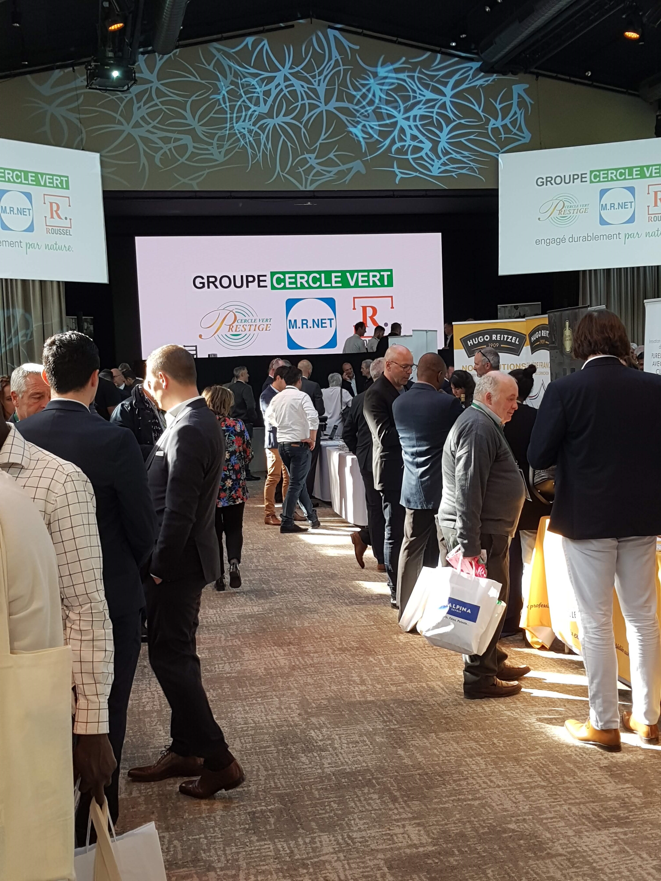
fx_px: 662
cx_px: 330
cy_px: 440
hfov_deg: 53.1
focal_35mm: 26
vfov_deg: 67.3
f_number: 1.7
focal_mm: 4.2
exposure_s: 1/100
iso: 80
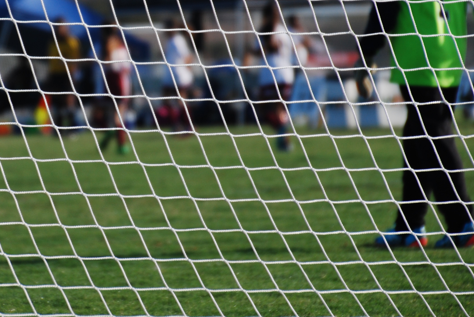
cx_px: 81
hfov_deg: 4.5
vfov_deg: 3.0
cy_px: 70
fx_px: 6024
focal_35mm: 457
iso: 200
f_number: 6.3
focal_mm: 170
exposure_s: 1/640
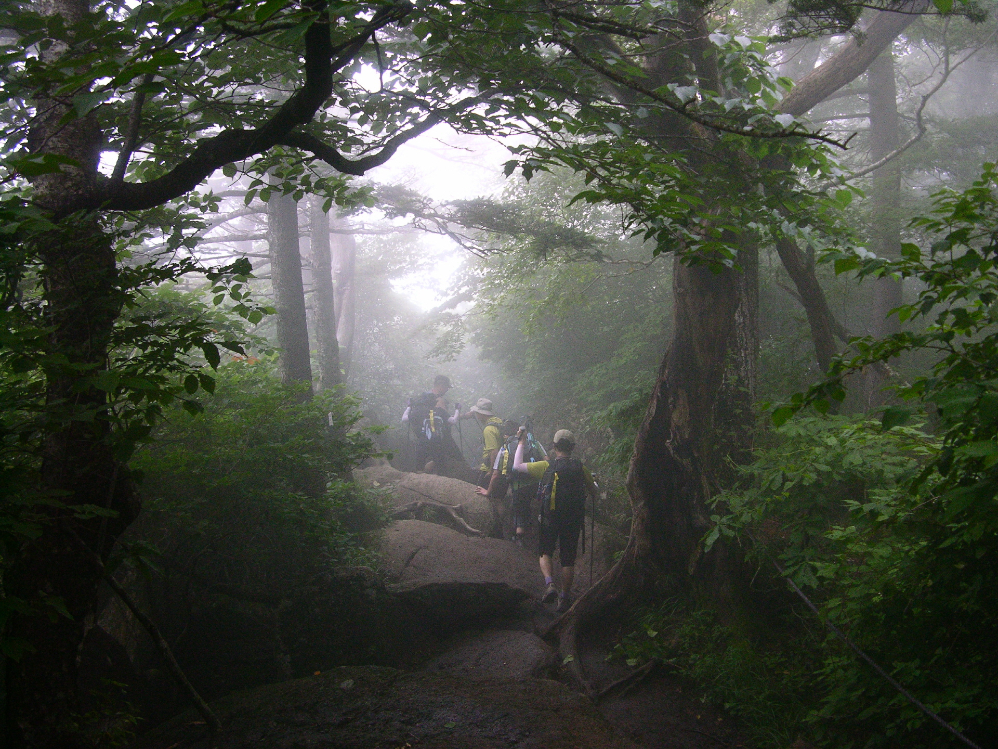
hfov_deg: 52.6
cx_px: 499
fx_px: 1009
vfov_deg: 40.7
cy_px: 374
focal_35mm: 35
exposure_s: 1/80.7
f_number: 2.8
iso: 200
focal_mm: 8.9
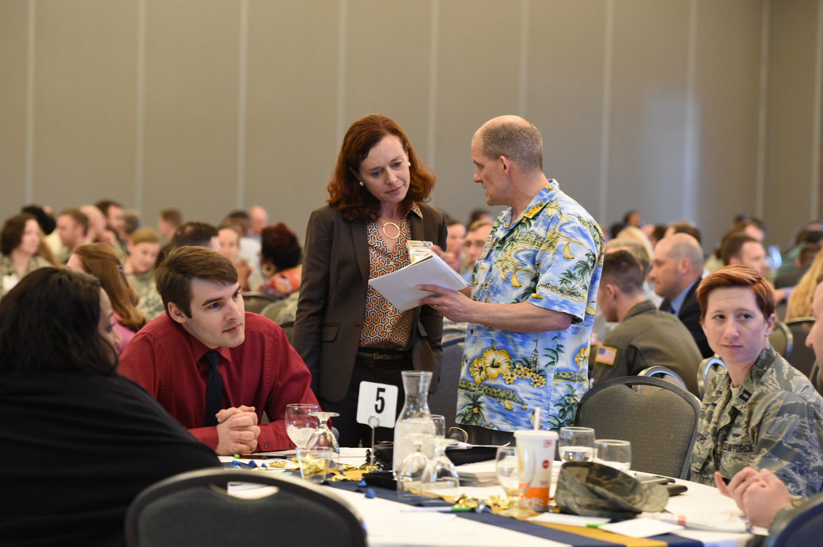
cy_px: 274
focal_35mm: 110
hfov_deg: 18.6
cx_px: 412
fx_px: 2513
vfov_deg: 12.4
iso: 4000
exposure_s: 1/60
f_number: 4
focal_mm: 110
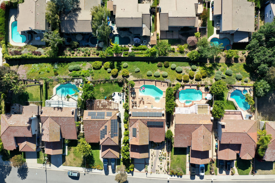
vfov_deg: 46.4
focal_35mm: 28
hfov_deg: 65.5
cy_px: 92
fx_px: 214
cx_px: 138
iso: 100
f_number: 5.6
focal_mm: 10.26
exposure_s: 1/240
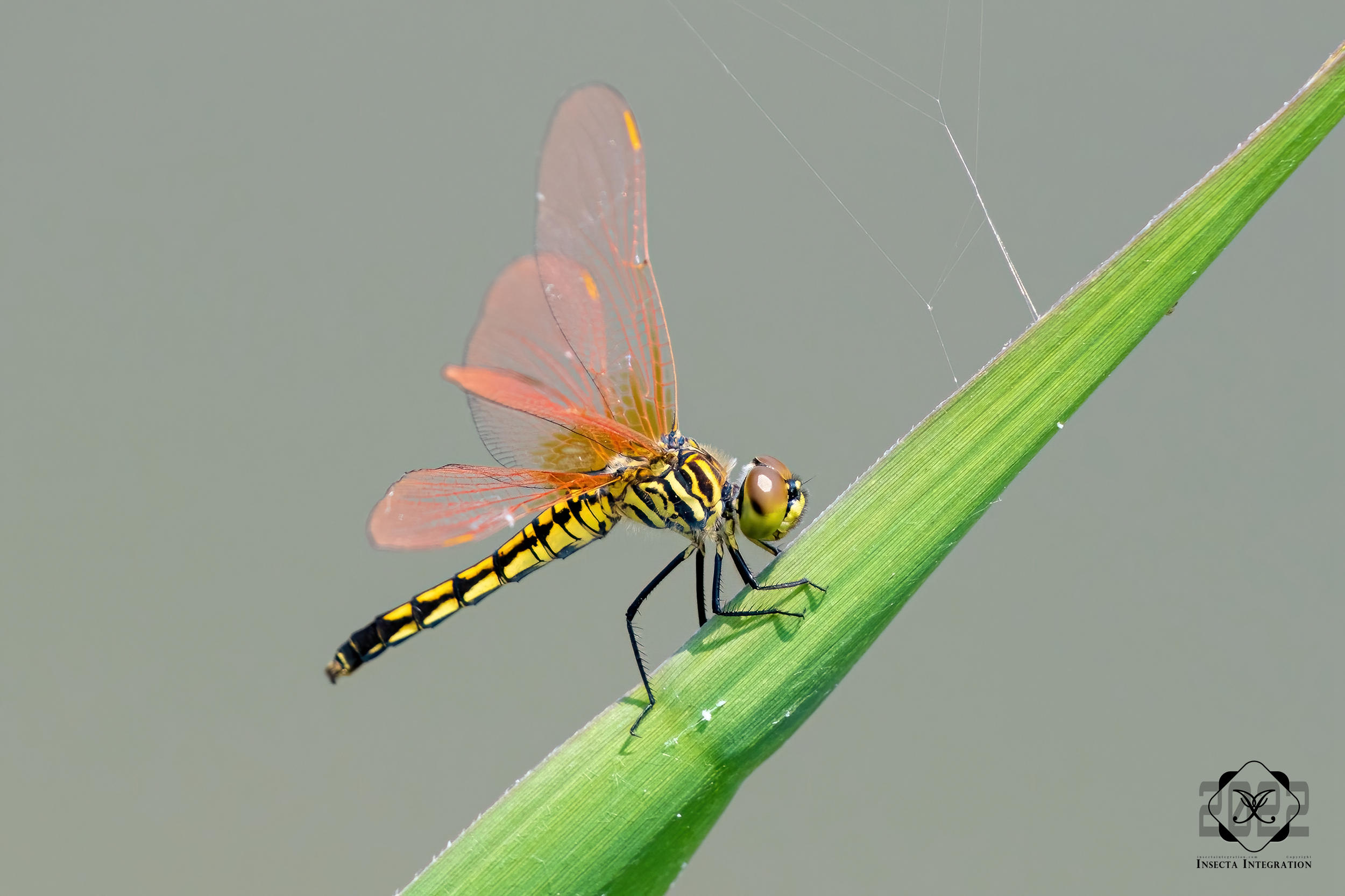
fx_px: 18680
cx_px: 672
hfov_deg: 4.1
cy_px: 448
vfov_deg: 2.8
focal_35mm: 500
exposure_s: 1/800
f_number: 5.6
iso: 400
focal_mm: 500
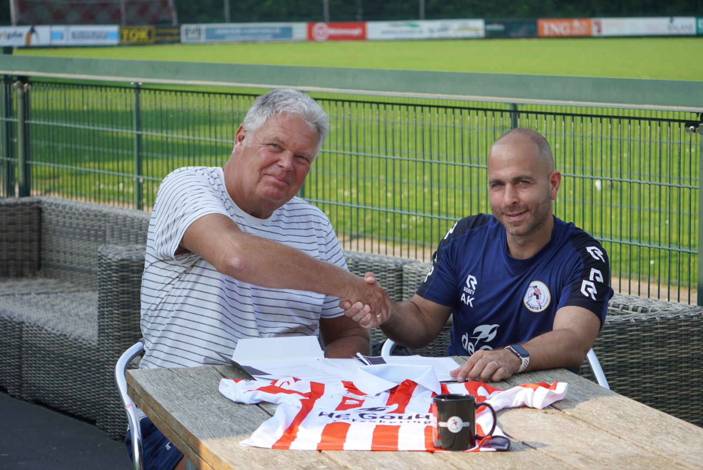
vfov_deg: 13.1
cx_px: 352
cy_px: 235
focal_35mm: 105
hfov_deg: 19.4
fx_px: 2052
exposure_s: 1/320
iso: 100
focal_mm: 70
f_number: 5
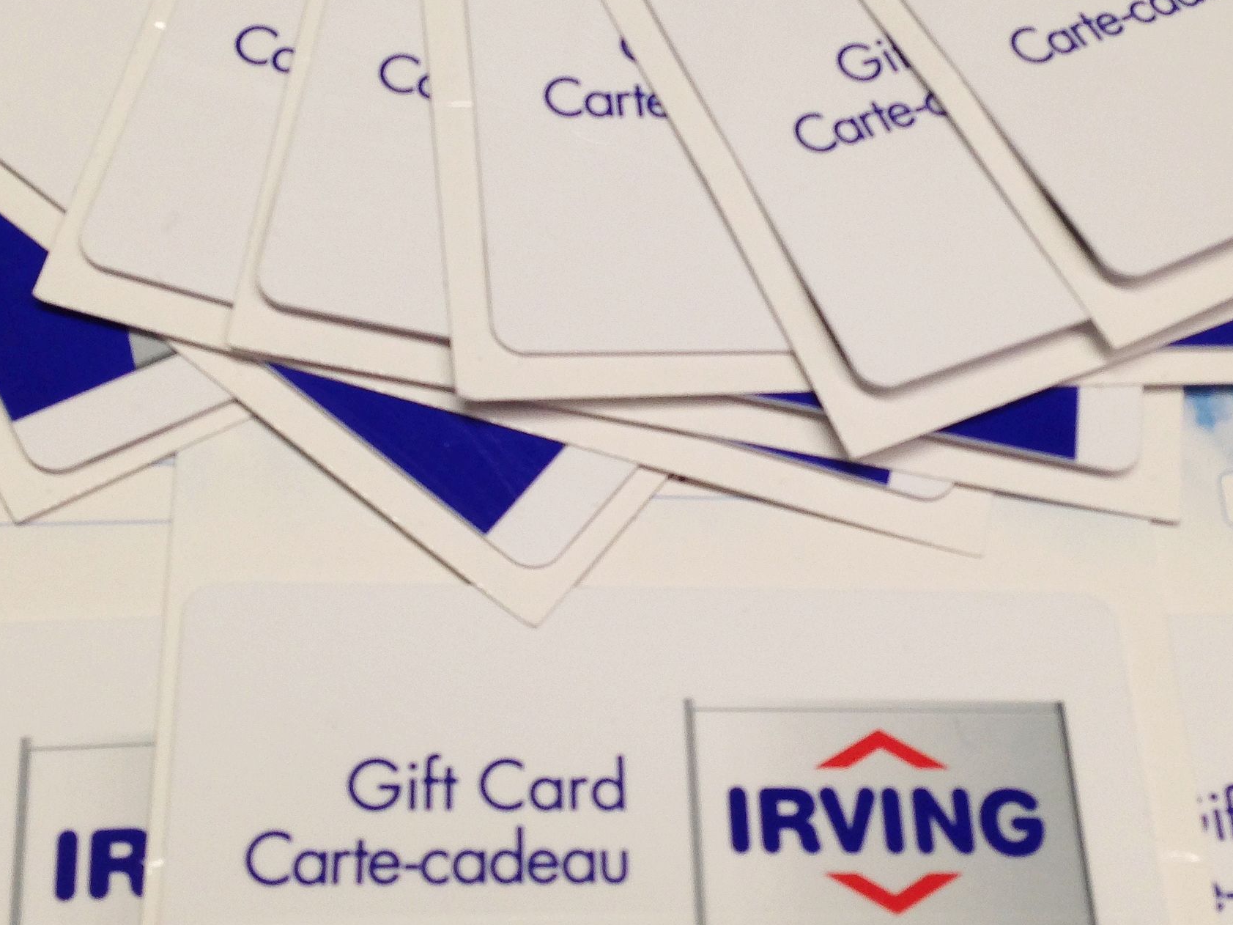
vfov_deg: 22.9
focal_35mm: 64
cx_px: 629
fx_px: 2279
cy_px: 352
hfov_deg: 30.3
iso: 50
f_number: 2.4
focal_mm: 4.12
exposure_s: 1/24
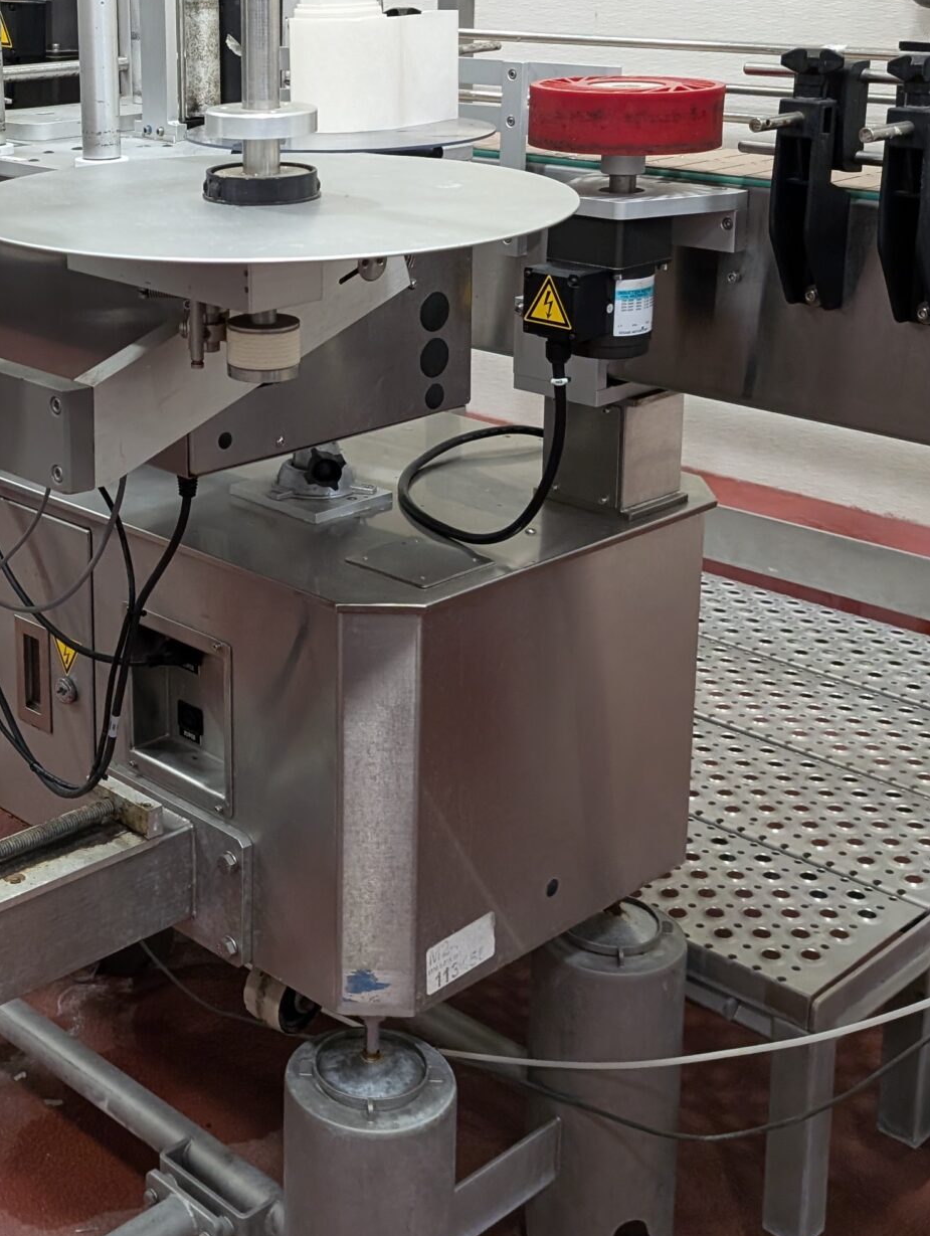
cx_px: 163
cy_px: 357
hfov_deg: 28.4
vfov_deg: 37.5
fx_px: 1787
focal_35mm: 50
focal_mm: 6.9
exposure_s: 1/207
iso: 935
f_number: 1.68
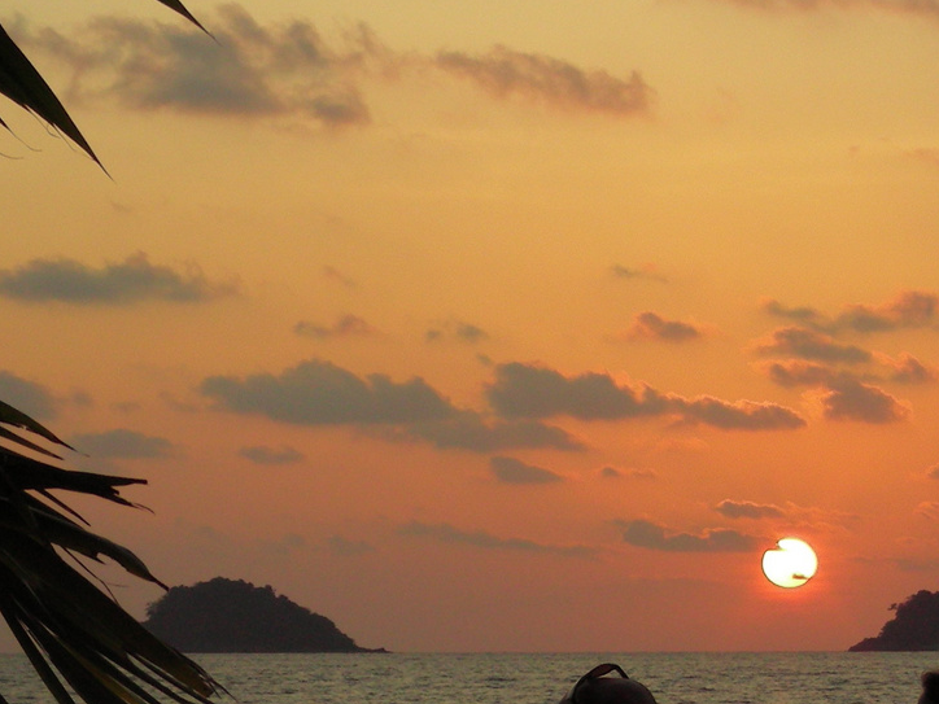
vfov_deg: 7.5
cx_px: 497
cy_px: 436
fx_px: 5344
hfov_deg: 10.0
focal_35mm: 197
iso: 50
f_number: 4
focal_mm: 16.5
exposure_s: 1/240
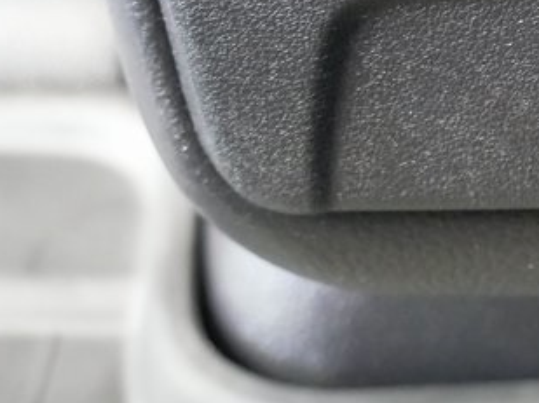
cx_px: 788
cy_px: 87
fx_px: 2271
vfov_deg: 10.1
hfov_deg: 12.9
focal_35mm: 146
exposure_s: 1
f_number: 4.2
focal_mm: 22
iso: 3200
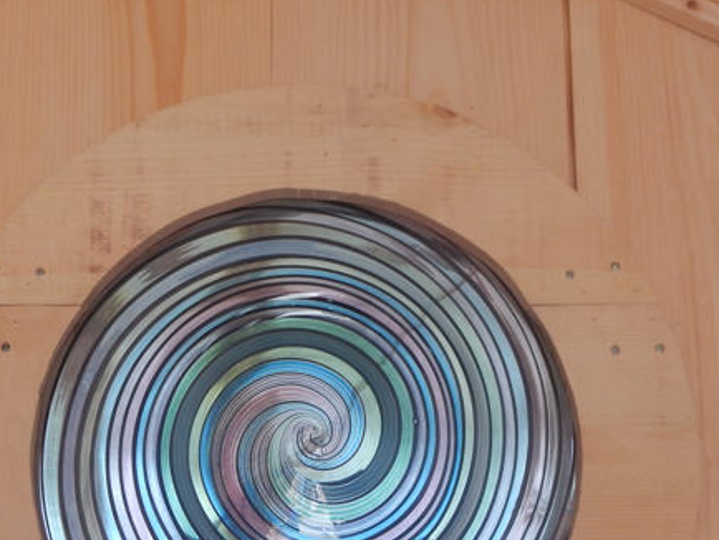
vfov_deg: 20.8
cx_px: 308
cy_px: 434
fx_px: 1455
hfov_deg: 27.7
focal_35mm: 70
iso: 125
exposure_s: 1/40
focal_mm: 6.8
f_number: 3.4
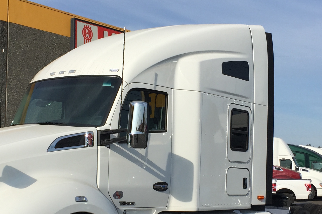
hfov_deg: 31.9
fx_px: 563
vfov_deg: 21.5
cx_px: 161
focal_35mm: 63
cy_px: 135
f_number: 2.2
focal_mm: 4.15
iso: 32
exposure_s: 1/3049
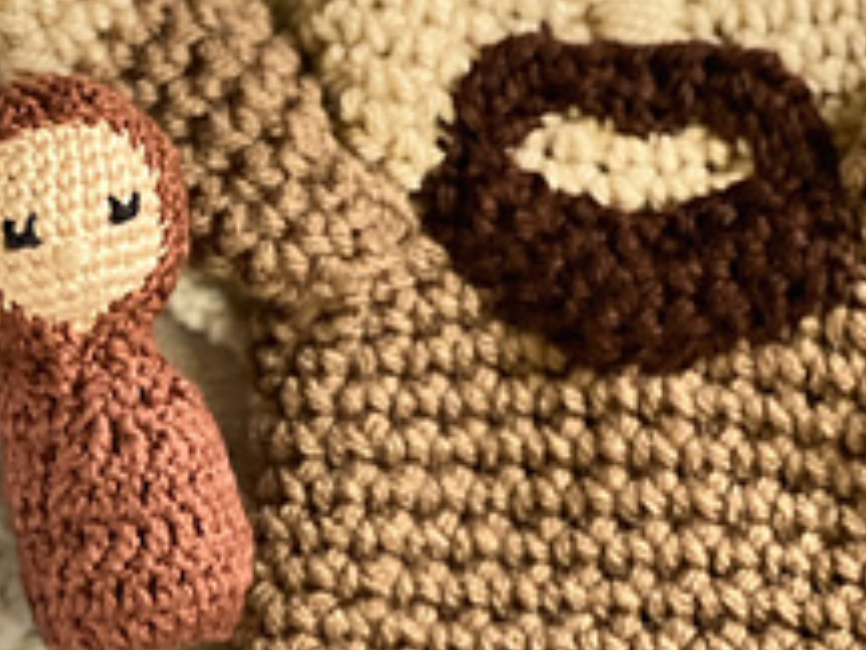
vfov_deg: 8.3
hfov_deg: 11.0
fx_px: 4453
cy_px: 363
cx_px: 32
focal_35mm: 178
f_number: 2.8
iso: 400
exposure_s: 1/15
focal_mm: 9
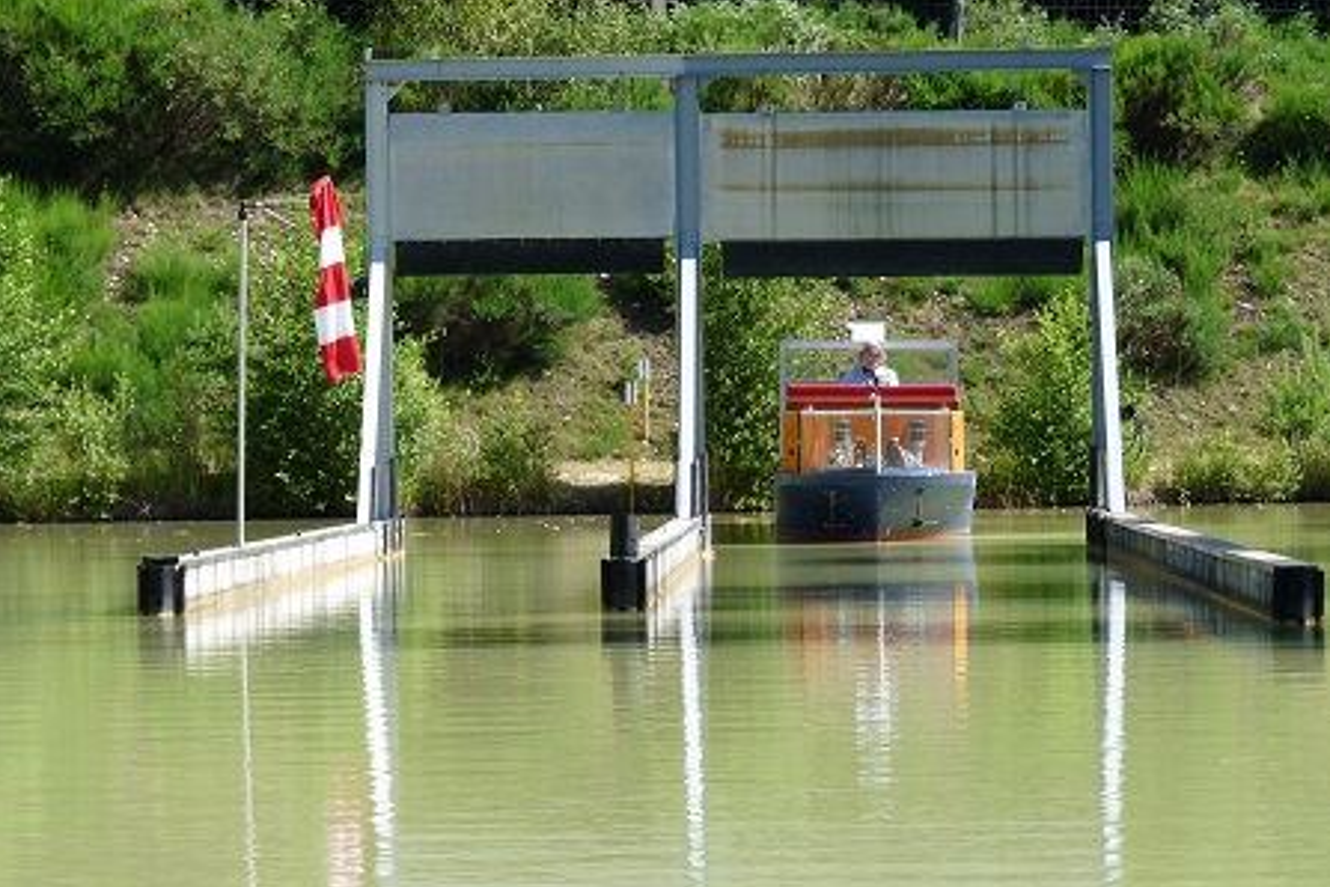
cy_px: 445
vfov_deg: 7.5
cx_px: 664
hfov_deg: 11.2
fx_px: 6797
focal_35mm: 184
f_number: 5
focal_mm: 31.2
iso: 100
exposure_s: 1/250
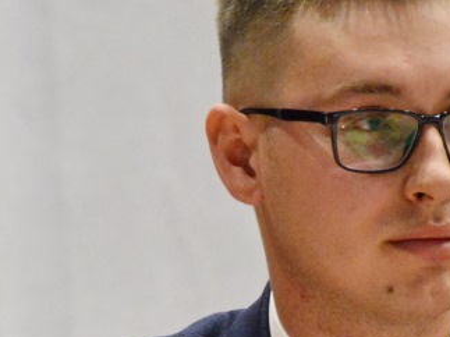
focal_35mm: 640
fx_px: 8317
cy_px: 296
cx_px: 233
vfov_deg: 2.3
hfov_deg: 3.1
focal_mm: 140
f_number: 5.6
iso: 3200
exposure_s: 1/60
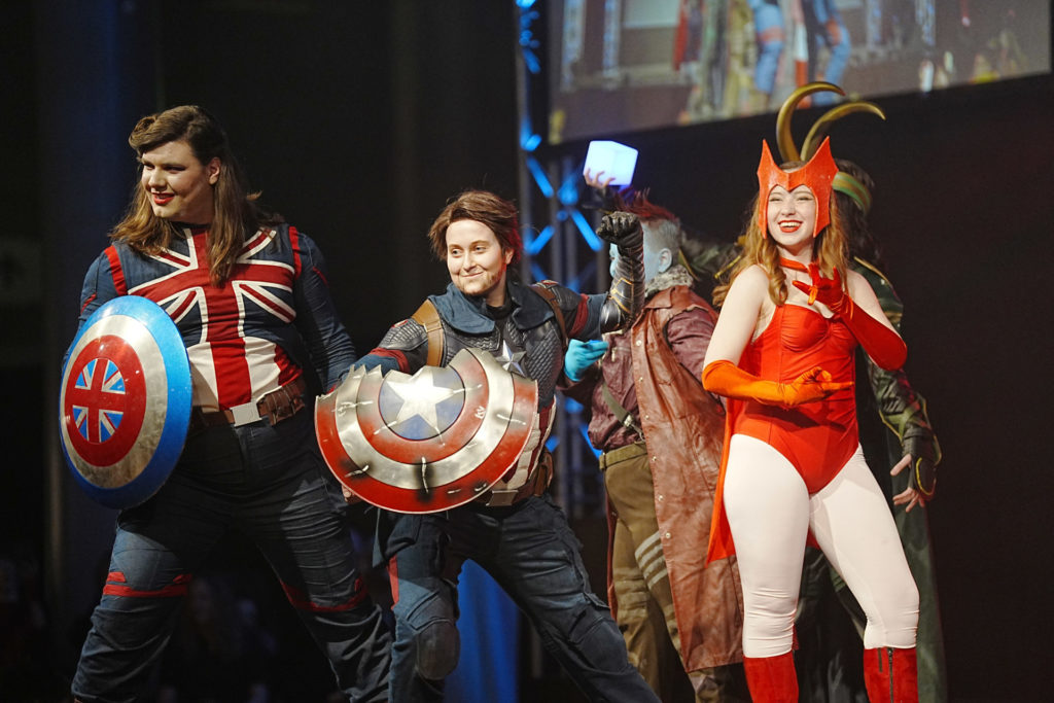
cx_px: 527
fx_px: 5680
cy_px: 352
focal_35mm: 194
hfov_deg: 10.6
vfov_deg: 7.1
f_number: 2.8
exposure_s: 1/320
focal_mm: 194
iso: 2500
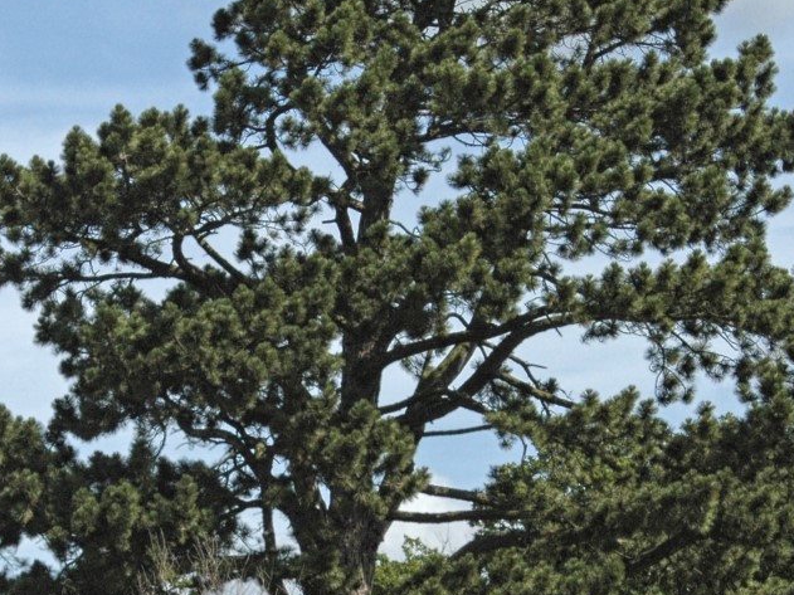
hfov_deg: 8.6
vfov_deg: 6.4
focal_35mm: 230
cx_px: 156
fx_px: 5275
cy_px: 526
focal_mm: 62
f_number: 13
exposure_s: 1/640
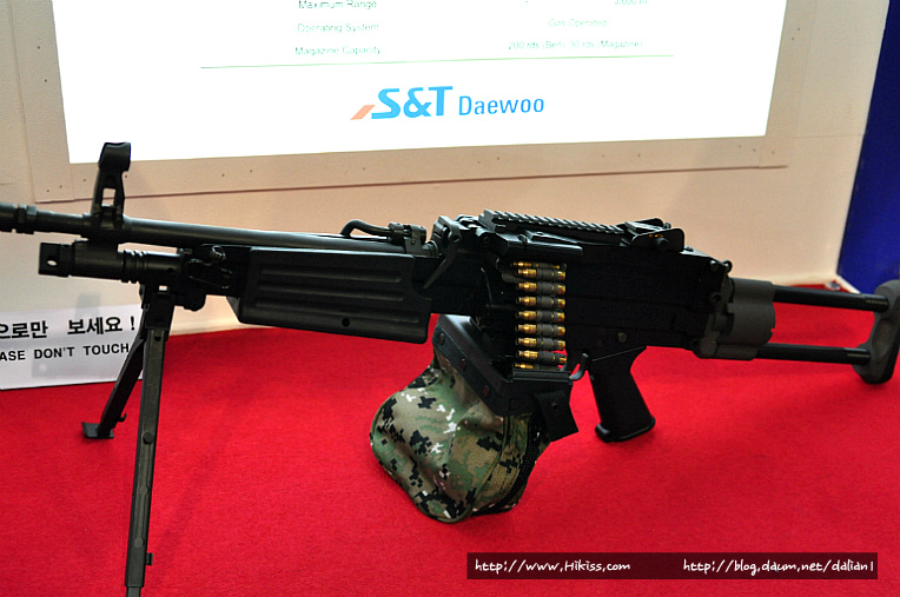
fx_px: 1048
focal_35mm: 42
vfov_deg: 31.8
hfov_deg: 46.5
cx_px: 450
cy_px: 298
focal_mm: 28
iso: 1000
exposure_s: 1/320
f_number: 2.8
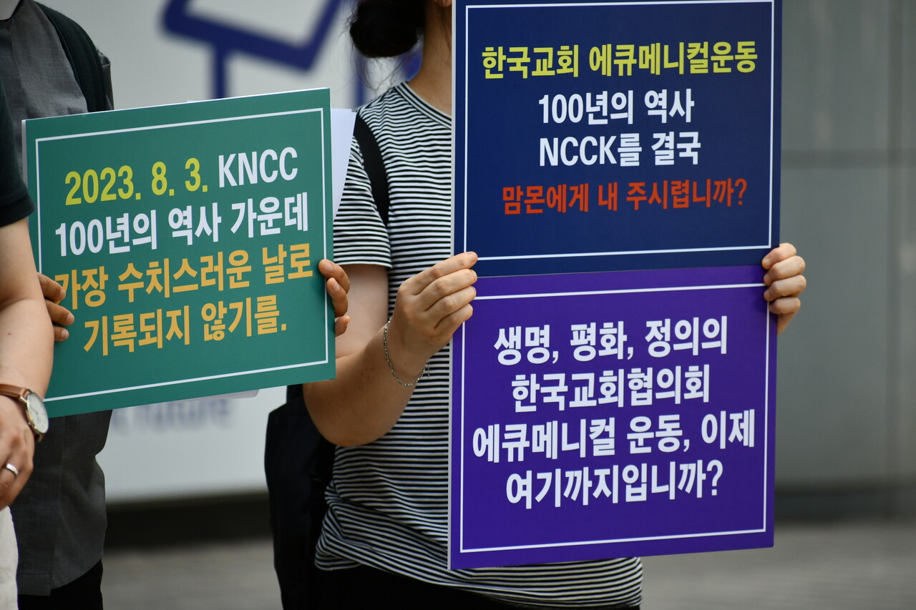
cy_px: 305
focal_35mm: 330
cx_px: 458
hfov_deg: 6.2
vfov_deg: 4.2
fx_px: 8395
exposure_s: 1/800
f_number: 7.1
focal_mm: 220
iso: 500
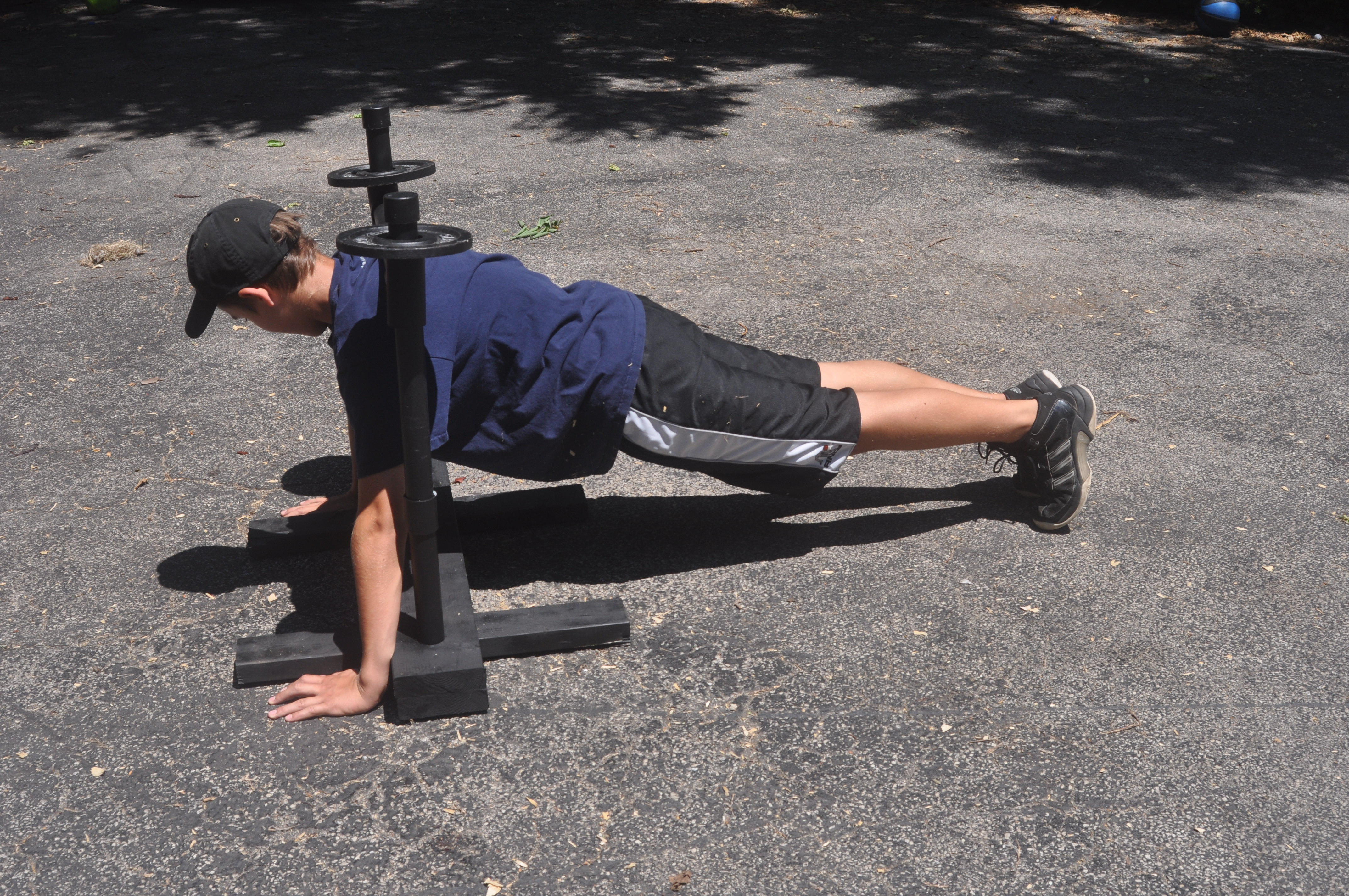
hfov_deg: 46.4
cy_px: 448
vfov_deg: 31.8
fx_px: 1572
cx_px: 674
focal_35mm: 42
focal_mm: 28
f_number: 9.5
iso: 200
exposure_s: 1/350
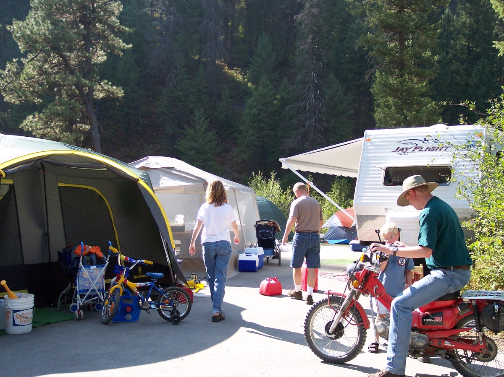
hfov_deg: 49.0
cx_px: 252
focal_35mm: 38
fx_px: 553
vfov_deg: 37.7
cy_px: 188
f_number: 2.8
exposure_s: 1/500
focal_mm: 8
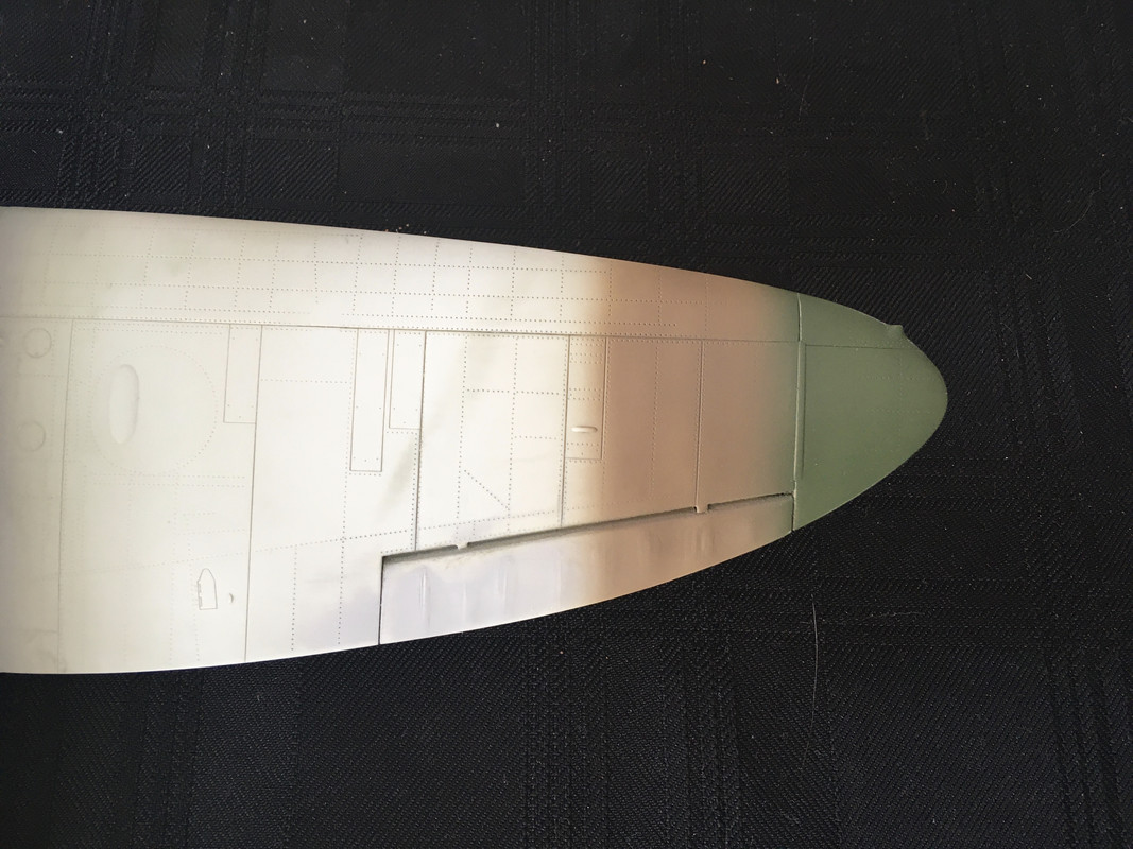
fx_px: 949
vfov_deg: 48.2
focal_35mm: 29
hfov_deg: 61.7
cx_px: 566
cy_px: 424
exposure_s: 1/33
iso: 80
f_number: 2.2
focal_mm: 4.15
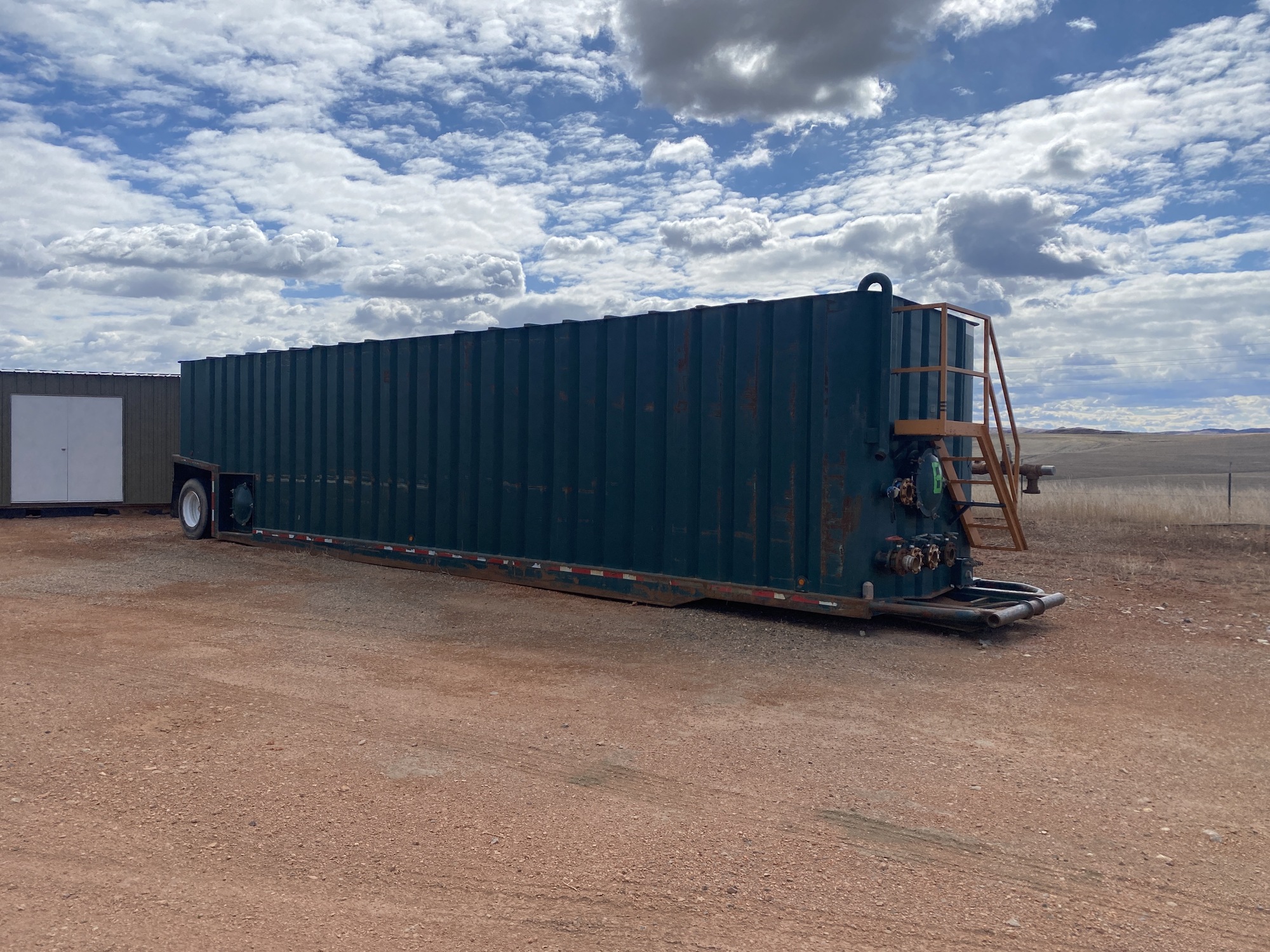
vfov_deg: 53.1
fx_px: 954
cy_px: 476
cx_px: 635
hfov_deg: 67.3
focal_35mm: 26
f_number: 1.8
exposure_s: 1/6061
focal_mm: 4.25
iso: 32
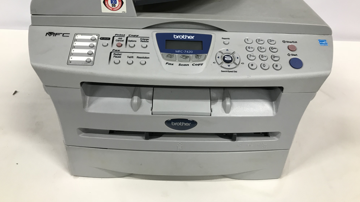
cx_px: 182
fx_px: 296
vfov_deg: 37.4
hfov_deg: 62.6
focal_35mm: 31
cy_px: 68
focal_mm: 3.99
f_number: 1.8
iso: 32
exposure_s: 1/20
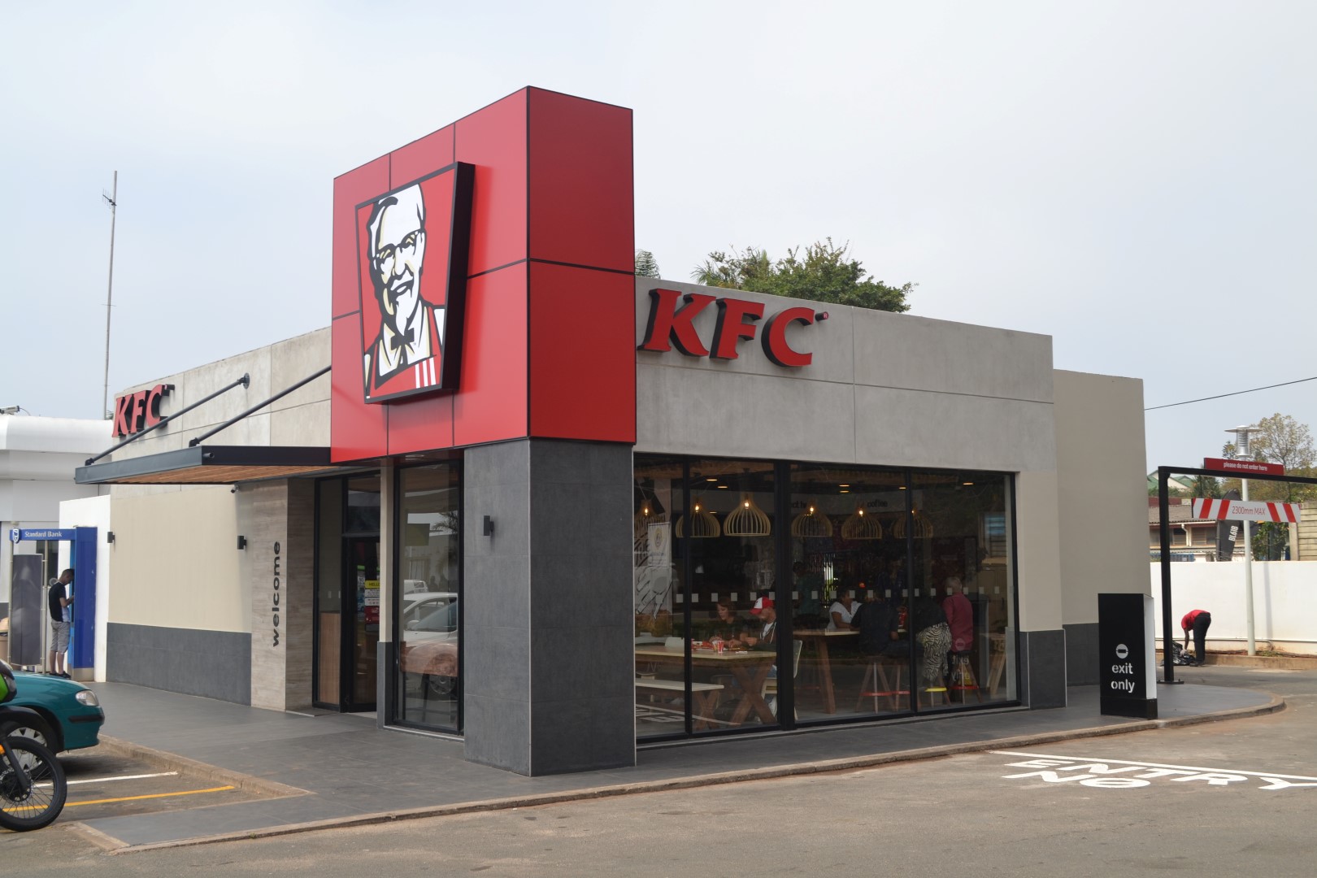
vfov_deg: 34.2
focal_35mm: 39
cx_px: 658
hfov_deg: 49.6
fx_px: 1427
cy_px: 439
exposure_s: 1/200
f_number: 7.1
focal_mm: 26
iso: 100
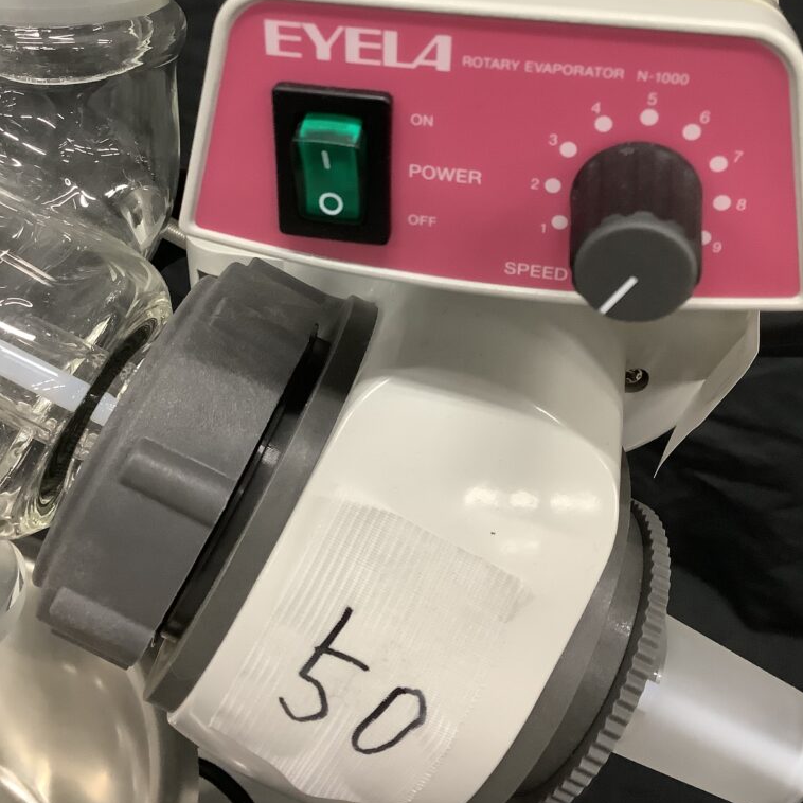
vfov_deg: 44.4
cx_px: 406
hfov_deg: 44.9
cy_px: 283
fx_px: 971
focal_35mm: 37
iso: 250
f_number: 2.4
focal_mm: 3.3
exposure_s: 1/50
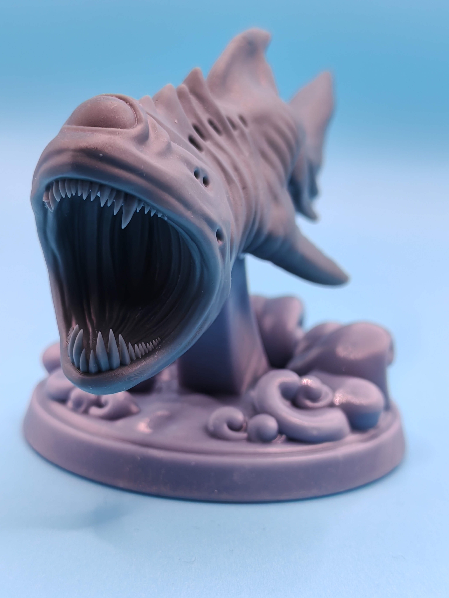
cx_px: 224
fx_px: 934
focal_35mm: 54
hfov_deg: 27.0
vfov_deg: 35.5
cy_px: 299
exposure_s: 1/100
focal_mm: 5.52
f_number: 2.8
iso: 80
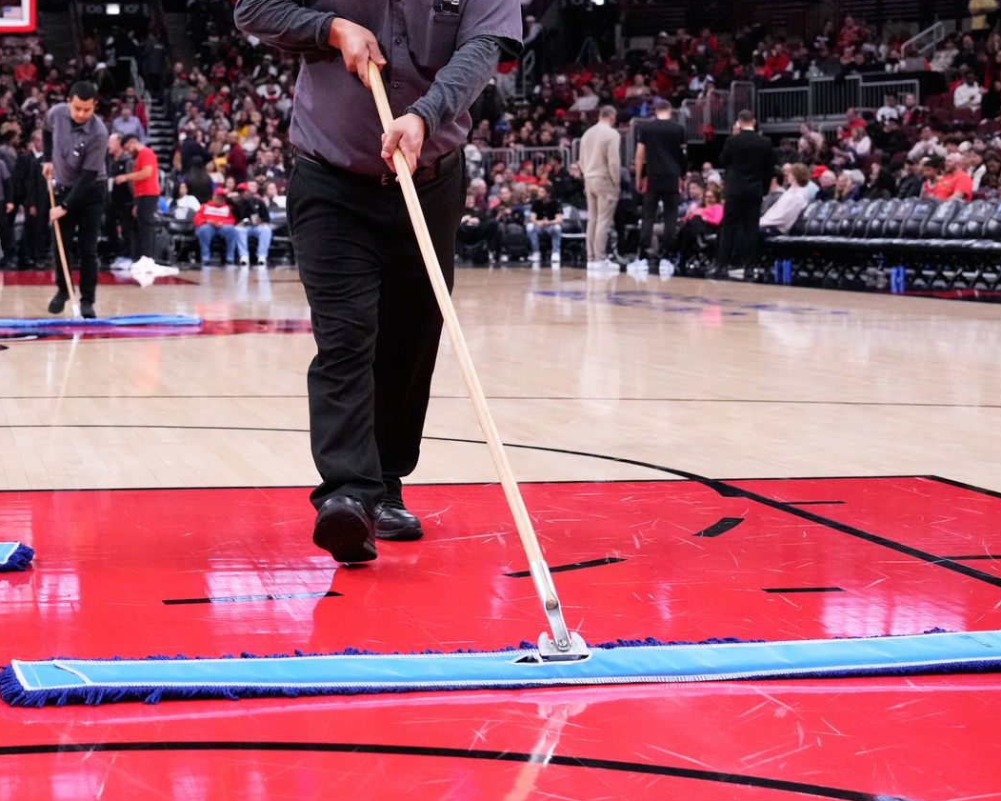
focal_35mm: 75
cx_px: 139
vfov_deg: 20.4
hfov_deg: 24.8
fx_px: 2222
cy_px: 265
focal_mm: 41
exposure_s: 1/1250
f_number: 5.6
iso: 6400
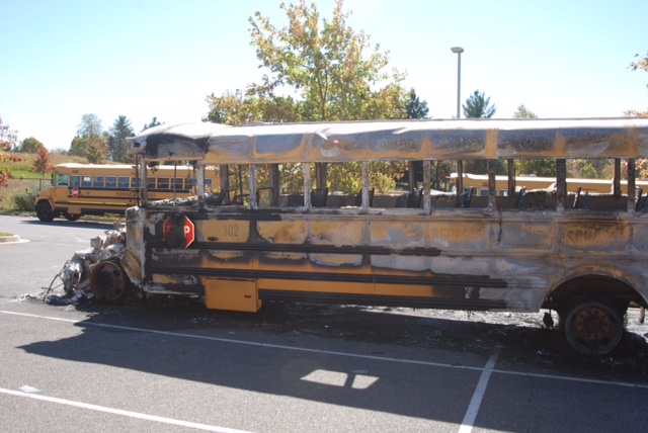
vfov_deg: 36.9
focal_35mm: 36
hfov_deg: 53.1
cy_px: 216
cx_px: 324
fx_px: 649
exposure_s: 1/200
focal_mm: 24
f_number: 7.1
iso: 100
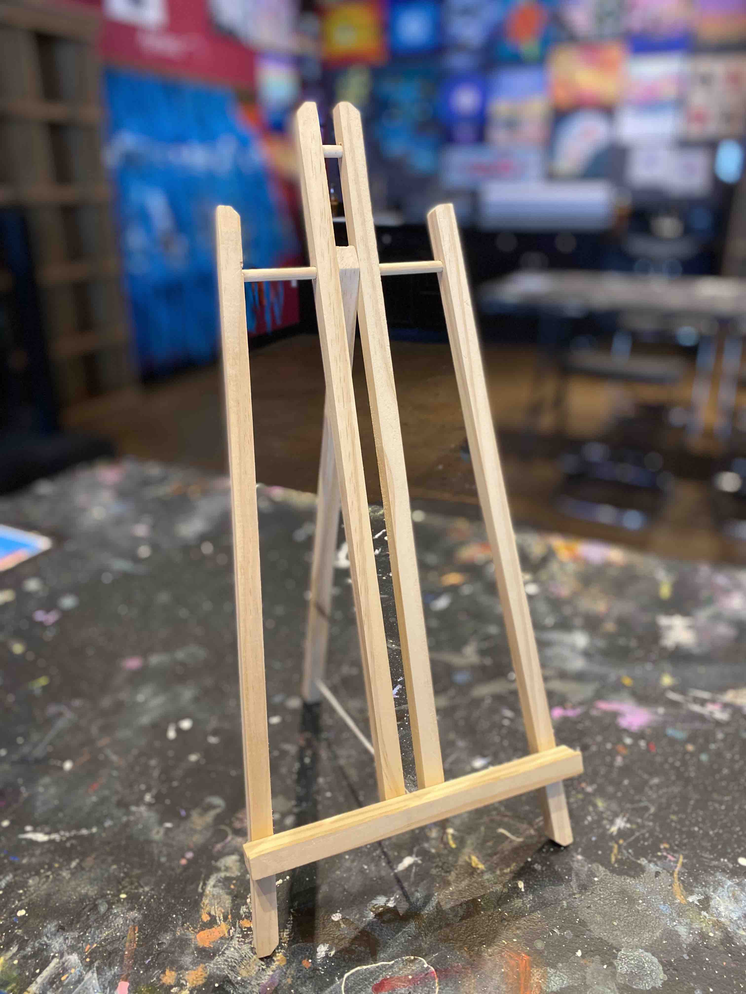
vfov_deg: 67.3
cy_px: 497
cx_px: 373
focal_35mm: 26
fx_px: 747
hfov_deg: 53.1
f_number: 1.8
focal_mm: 4.25
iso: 160
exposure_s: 1/60
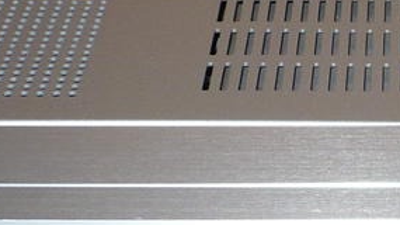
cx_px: 521
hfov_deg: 11.6
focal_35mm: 181
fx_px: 1919
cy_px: 30
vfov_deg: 6.7
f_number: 2.8
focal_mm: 6.1
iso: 100
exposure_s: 1/30
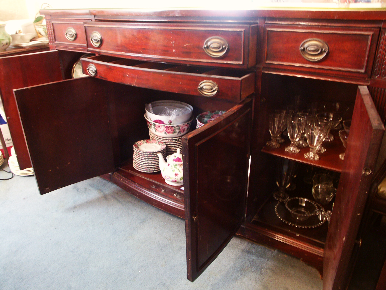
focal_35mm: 28
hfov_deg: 63.4
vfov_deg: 49.7
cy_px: 145
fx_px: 312
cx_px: 193
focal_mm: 7.2
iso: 100
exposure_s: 1/1.67
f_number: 5
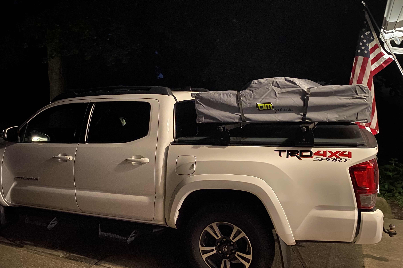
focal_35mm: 30
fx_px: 336
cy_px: 129
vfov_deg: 43.6
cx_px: 194
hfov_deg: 61.9
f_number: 1.8
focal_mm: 4.25
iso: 800
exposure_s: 1/8
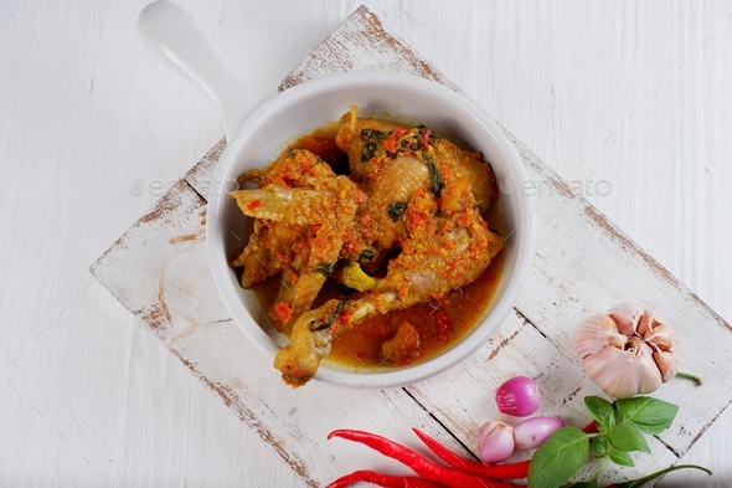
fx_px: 1382
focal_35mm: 68
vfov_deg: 20.0
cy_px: 244
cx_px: 366
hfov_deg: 29.7
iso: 400
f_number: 9
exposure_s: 1/200
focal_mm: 45
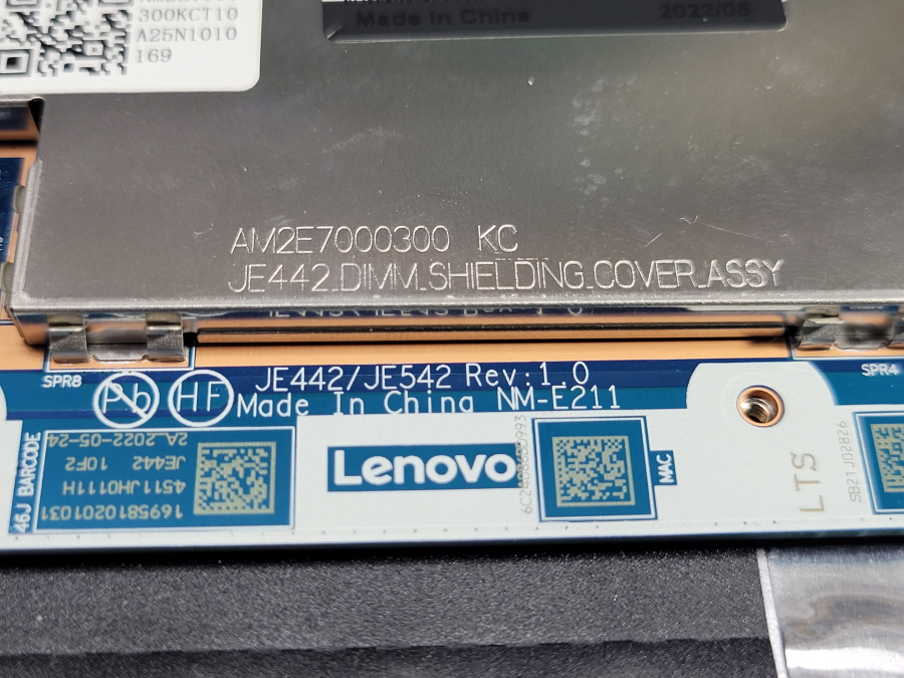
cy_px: 339
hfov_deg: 67.3
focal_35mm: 26
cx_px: 452
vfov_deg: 53.1
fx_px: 679
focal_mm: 5.4
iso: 50
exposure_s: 1/120
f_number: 1.8
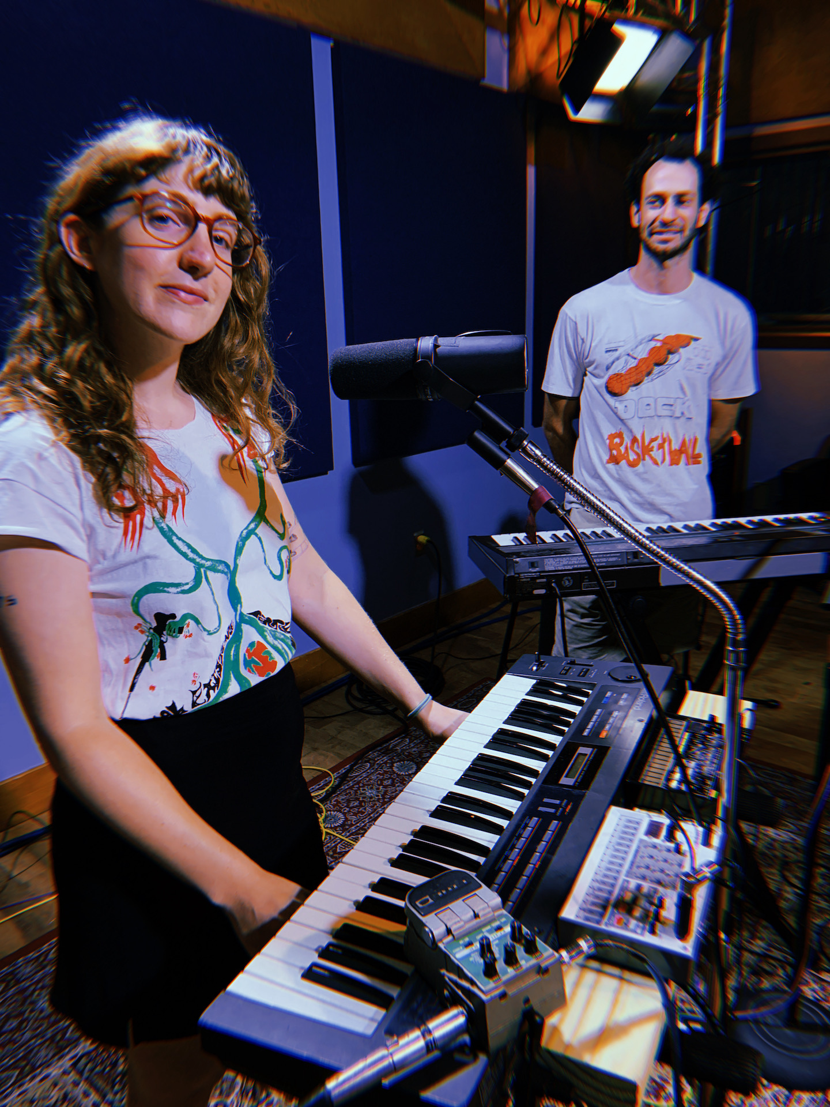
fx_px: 831
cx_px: 415
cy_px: 554
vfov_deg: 67.3
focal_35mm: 26
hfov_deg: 53.1
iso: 400
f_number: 1.8
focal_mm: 4.25
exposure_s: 1/51
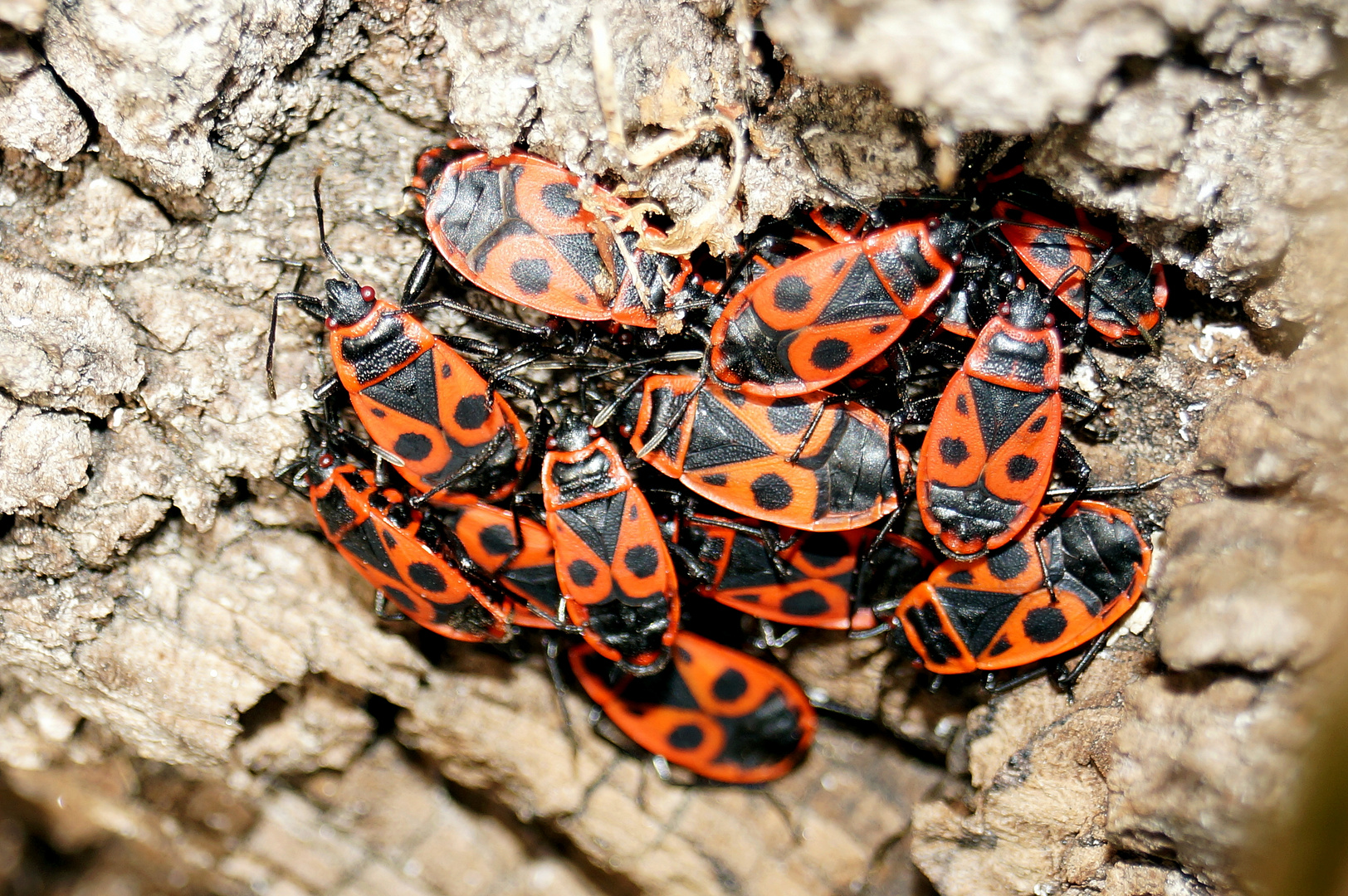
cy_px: 448
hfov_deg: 13.7
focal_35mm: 150
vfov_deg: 9.1
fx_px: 5612
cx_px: 674
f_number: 5.6
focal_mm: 50
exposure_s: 1/160
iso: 100
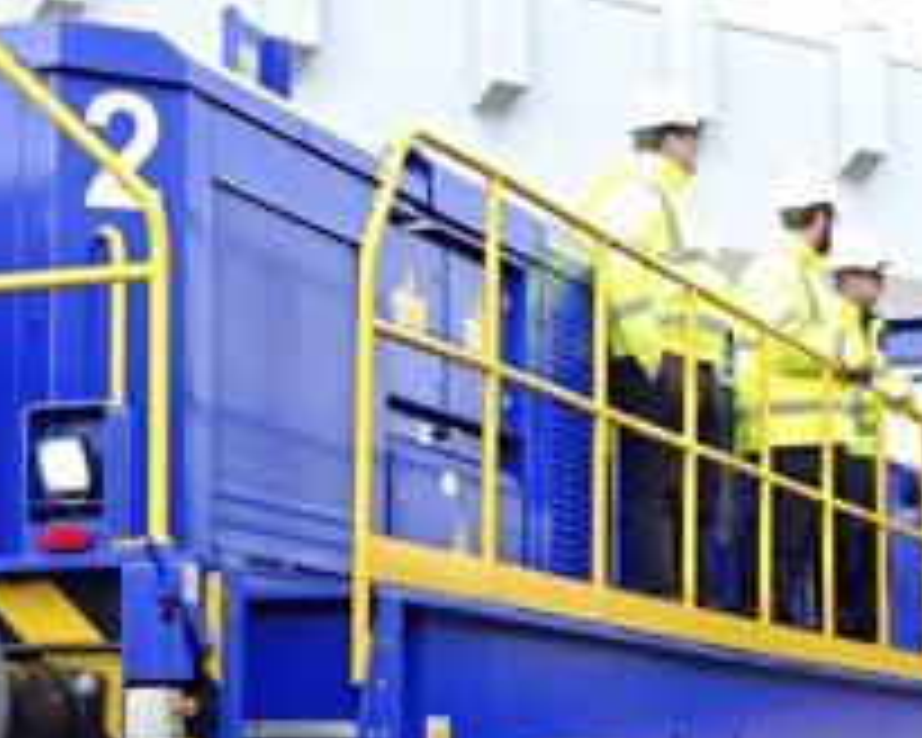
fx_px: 2701
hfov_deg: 19.3
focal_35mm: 99
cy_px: 547
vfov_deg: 15.5
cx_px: 553
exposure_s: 1/500
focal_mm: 18
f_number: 2.8
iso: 200
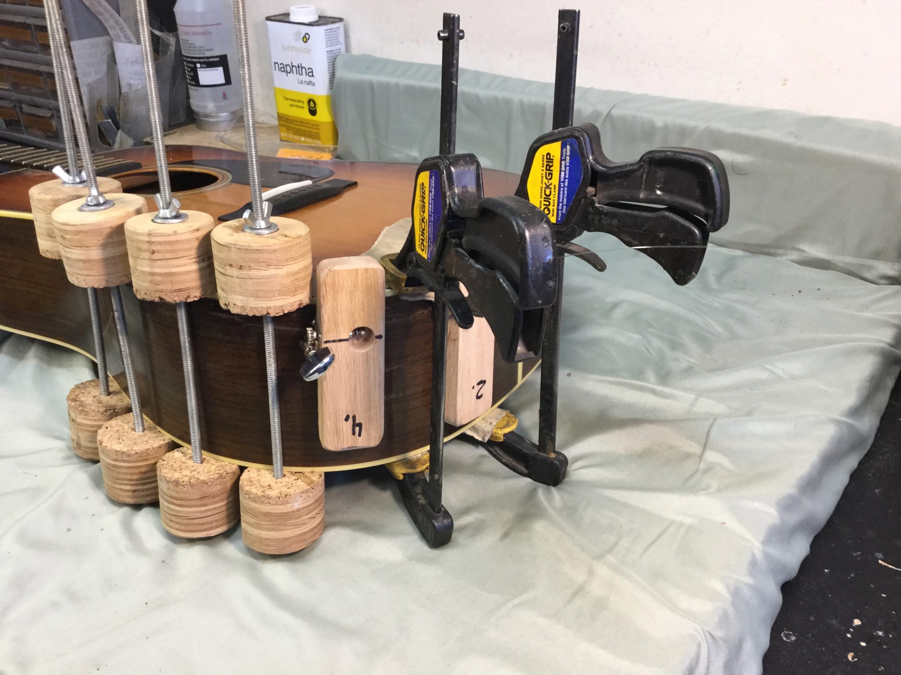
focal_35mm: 31
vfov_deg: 45.4
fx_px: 807
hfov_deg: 58.4
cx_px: 450
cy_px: 338
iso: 80
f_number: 2.4
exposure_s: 1/30
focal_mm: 3.3
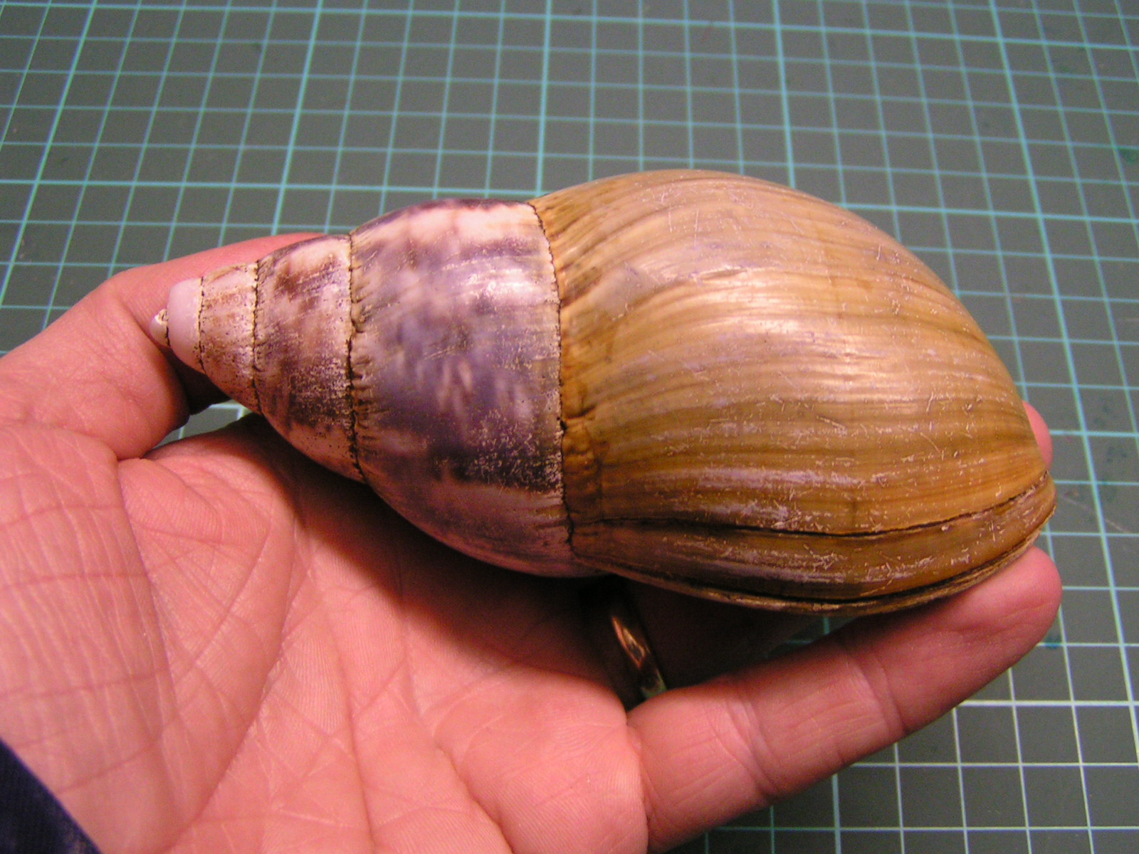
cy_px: 427
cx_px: 570
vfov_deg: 37.7
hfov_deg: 49.0
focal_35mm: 38
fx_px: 1250
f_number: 2.8
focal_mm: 5.8
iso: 200
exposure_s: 1/30
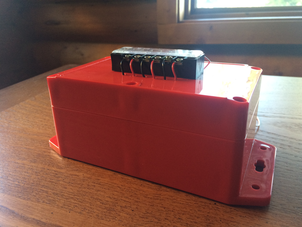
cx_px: 151
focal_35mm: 29
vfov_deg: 48.2
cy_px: 114
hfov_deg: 61.7
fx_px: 253
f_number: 2.2
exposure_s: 1/30
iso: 125
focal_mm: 4.15
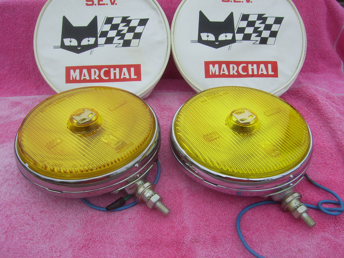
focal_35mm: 38
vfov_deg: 37.7
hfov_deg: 49.0
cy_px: 129
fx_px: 378
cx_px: 172
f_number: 6.4
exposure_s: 1/200
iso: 50
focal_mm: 7.8
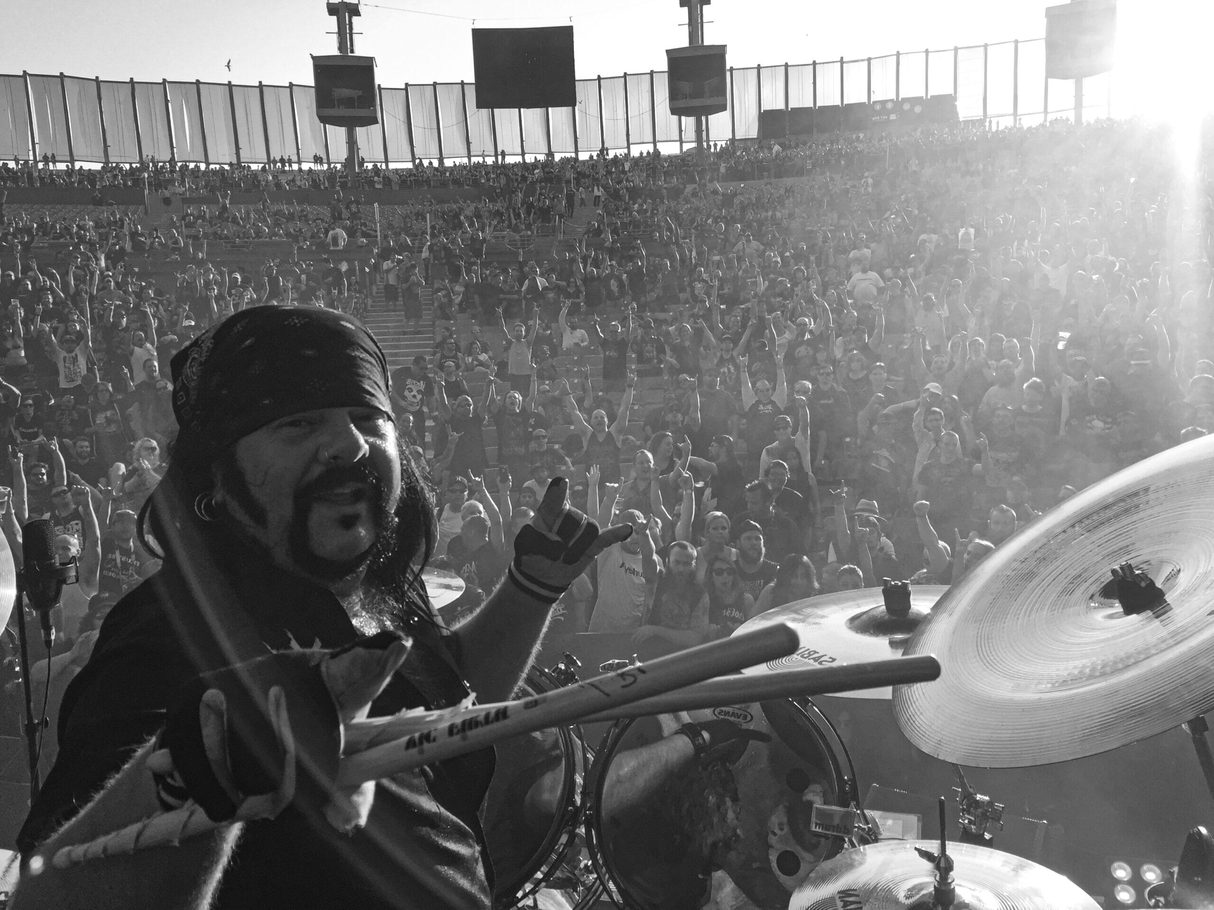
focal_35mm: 29
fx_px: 1017
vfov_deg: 48.2
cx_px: 607
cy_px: 455
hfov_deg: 61.7
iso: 32
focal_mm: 4.15
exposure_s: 1/527
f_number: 2.2
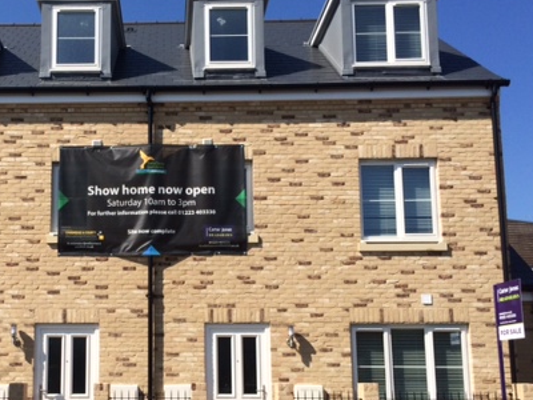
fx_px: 739
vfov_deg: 30.1
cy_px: 257
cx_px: 148
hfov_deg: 38.8
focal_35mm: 48
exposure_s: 1/2564
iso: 32
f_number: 2.2
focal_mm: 4.12
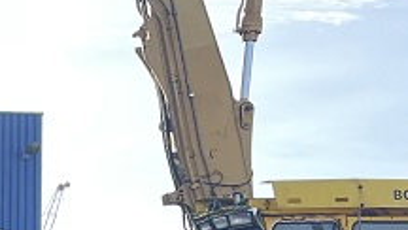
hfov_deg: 13.9
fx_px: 1429
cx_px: -397
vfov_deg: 9.0
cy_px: 356
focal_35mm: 132
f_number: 1.6
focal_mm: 5.1
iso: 32
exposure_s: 1/461
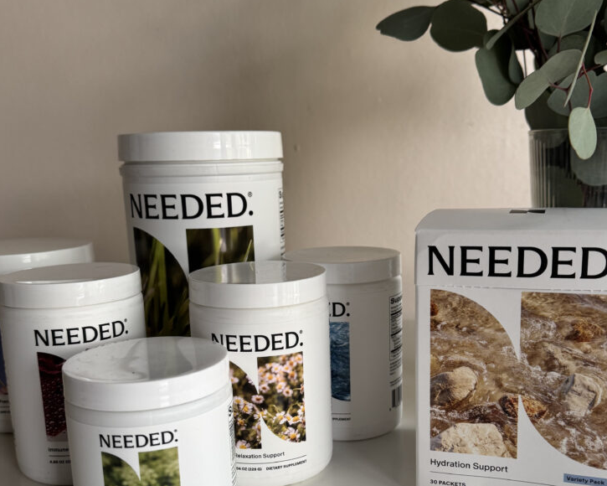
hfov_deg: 47.9
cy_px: 301
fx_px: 683
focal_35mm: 38
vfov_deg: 38.9
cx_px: 314
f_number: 1.78
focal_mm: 6.76
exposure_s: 1/121
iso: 160
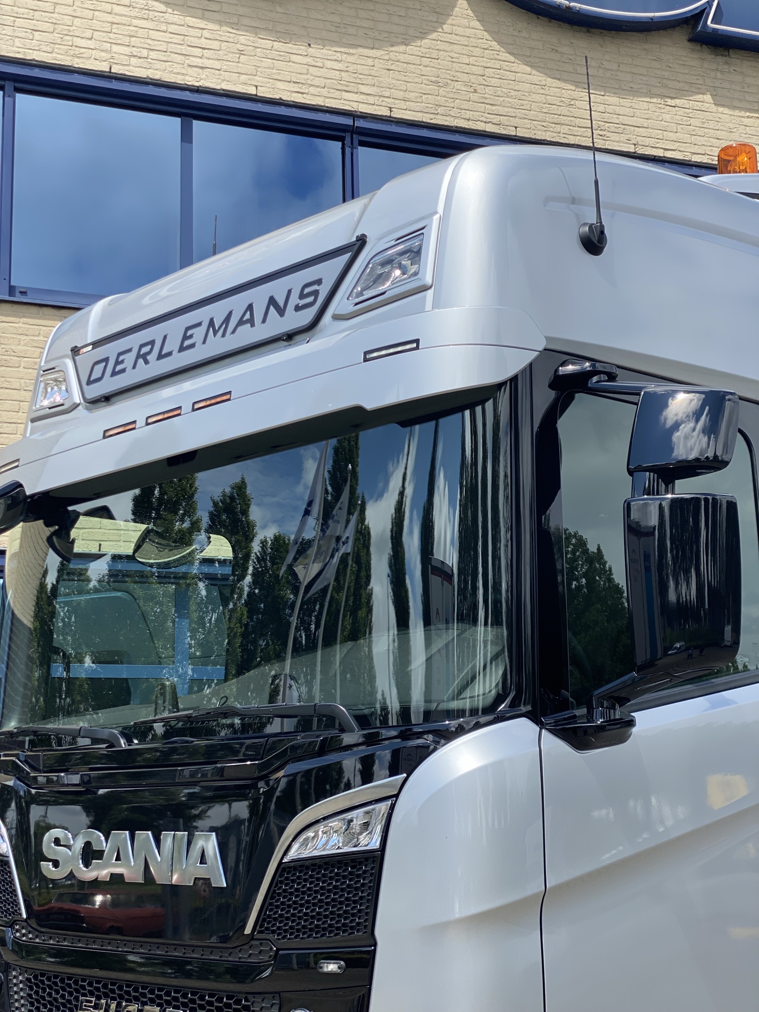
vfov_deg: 36.8
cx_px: 380
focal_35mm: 52
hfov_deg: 28.0
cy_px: 506
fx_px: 1520
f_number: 2
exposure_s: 1/1199
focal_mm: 6
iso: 20
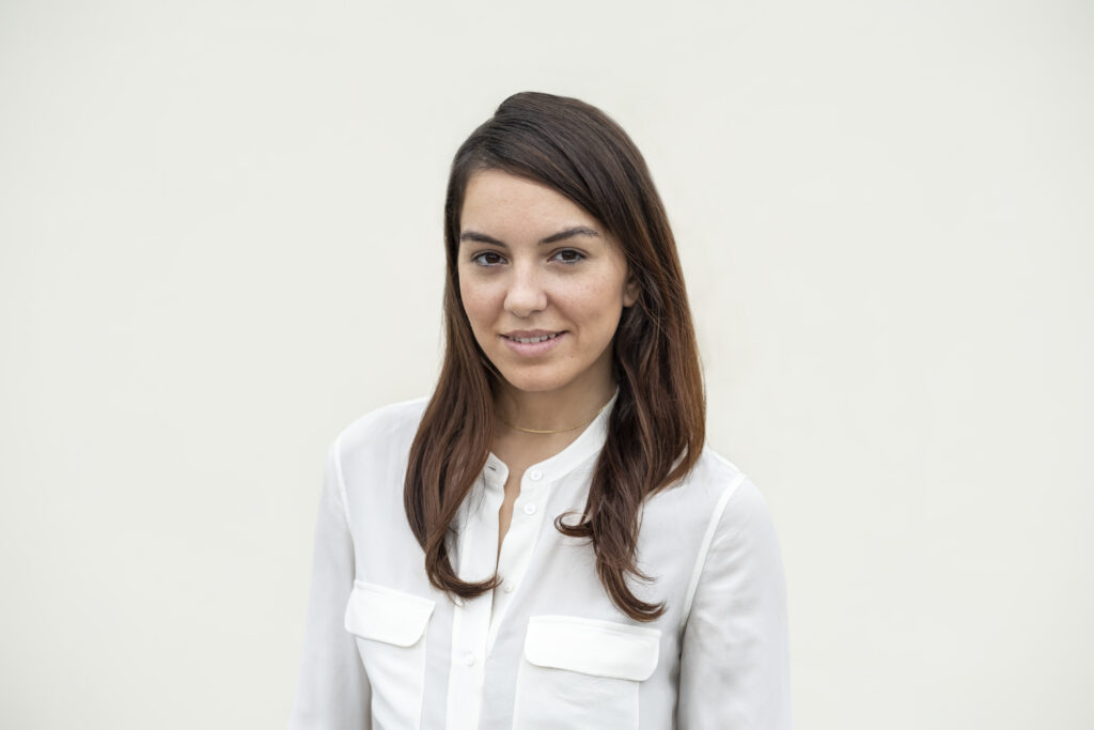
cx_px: 547
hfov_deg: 24.2
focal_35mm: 84
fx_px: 2553
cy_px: 365
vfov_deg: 16.3
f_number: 2
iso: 200
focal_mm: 56
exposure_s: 1/1000
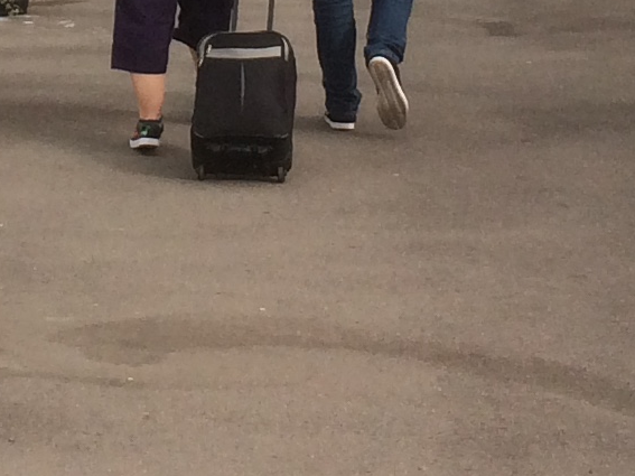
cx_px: 2
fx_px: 3063
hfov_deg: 11.7
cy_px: -496
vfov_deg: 8.4
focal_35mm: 167
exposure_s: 1/662
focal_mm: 4.15
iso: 32
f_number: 2.2
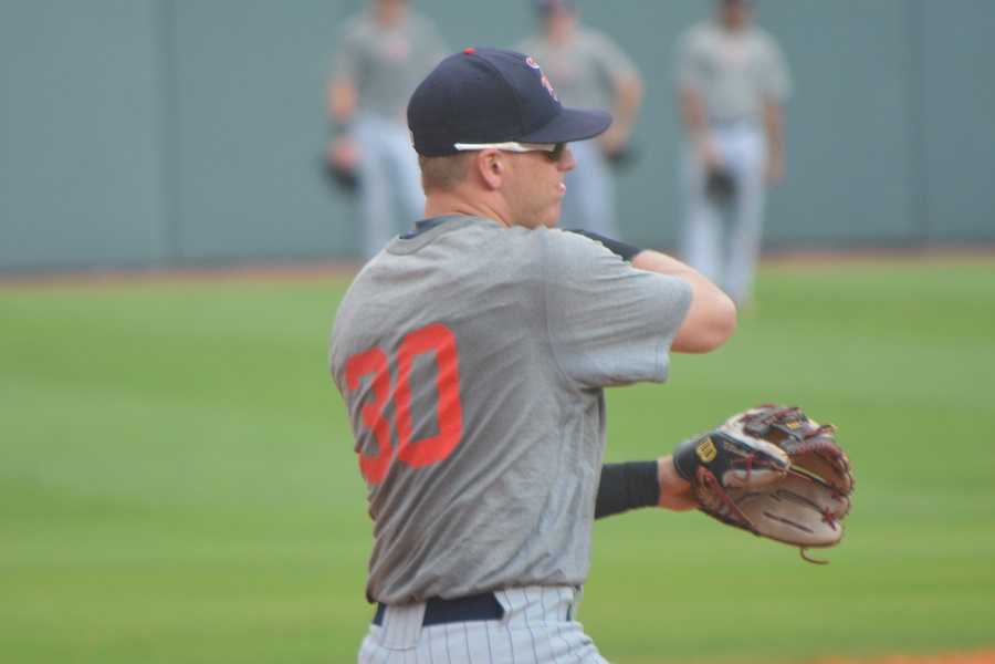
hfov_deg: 4.6
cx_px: 498
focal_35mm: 450
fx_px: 12437
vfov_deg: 3.1
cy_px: 332
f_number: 5.6
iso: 400
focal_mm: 300
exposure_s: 1/500
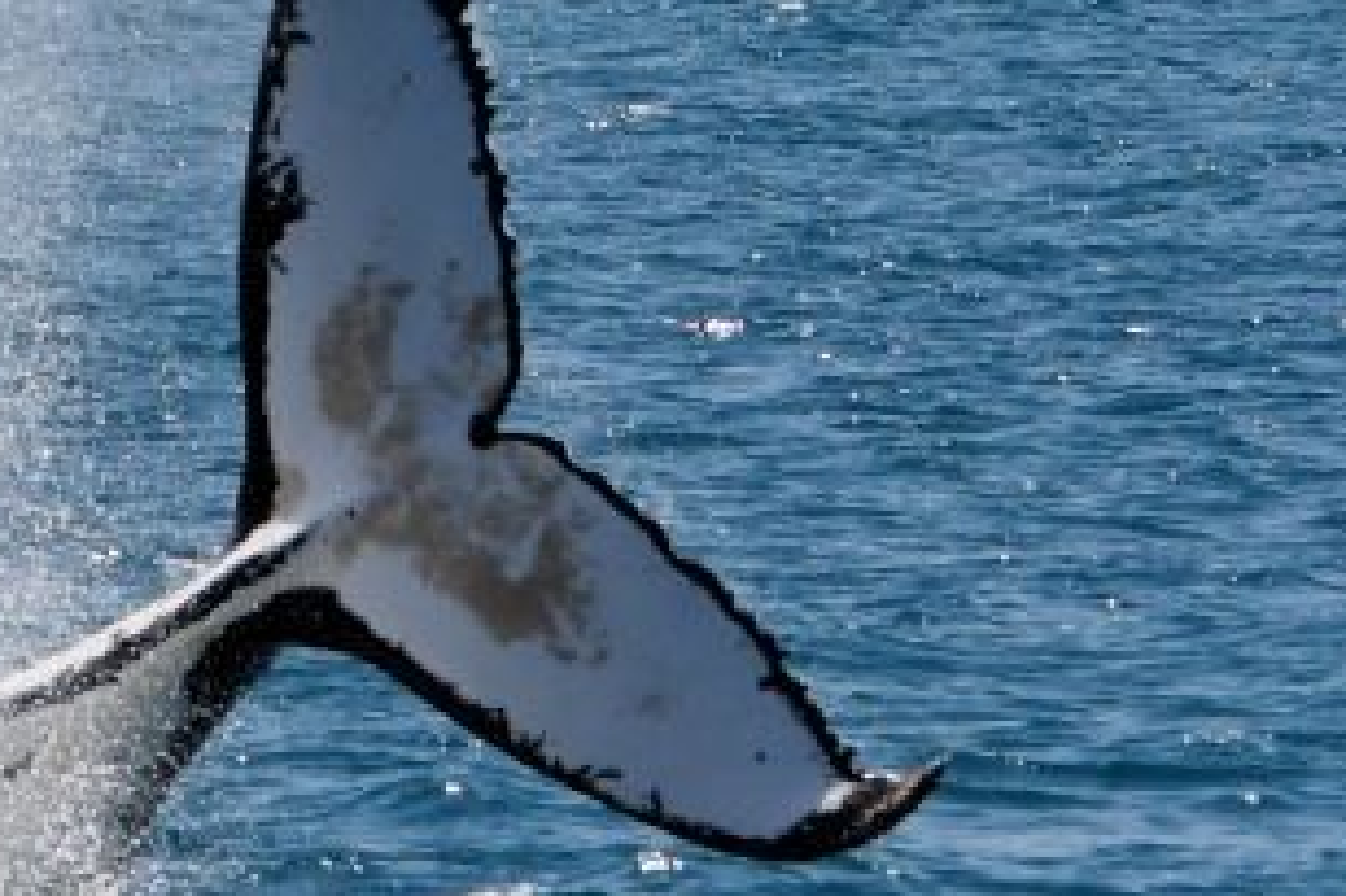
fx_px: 34976
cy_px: -28
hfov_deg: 2.2
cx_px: -162
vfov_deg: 1.5
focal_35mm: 936
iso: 280
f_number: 8
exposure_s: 1/2000
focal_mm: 240
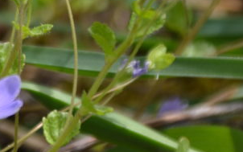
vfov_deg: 1.4
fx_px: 6014
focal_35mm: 908
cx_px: -37
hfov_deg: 2.3
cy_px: -8
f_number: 6.3
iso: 220
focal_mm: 175
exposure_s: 1/500
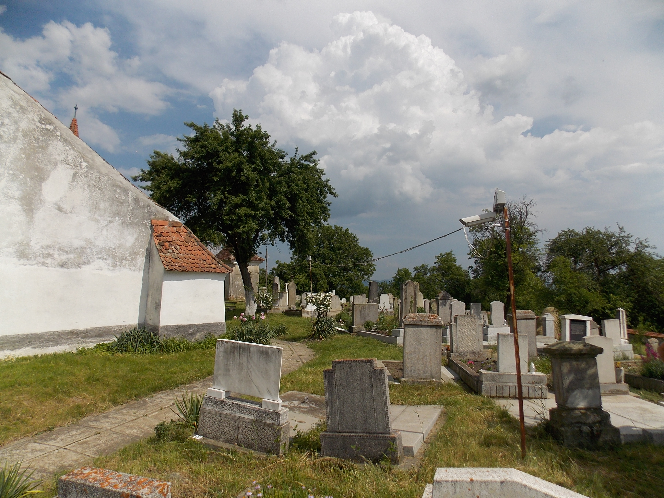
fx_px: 441
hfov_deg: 73.9
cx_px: 332
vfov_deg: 58.9
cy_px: 249
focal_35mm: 23
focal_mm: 4
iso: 80
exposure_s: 1/250
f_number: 9.9
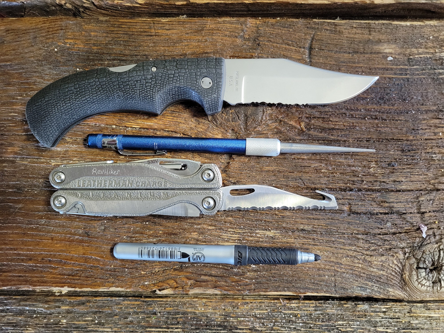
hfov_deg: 67.3
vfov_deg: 53.1
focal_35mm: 26
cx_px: 222
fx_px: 333
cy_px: 166
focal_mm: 5.4
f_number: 1.8
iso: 640
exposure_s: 1/40
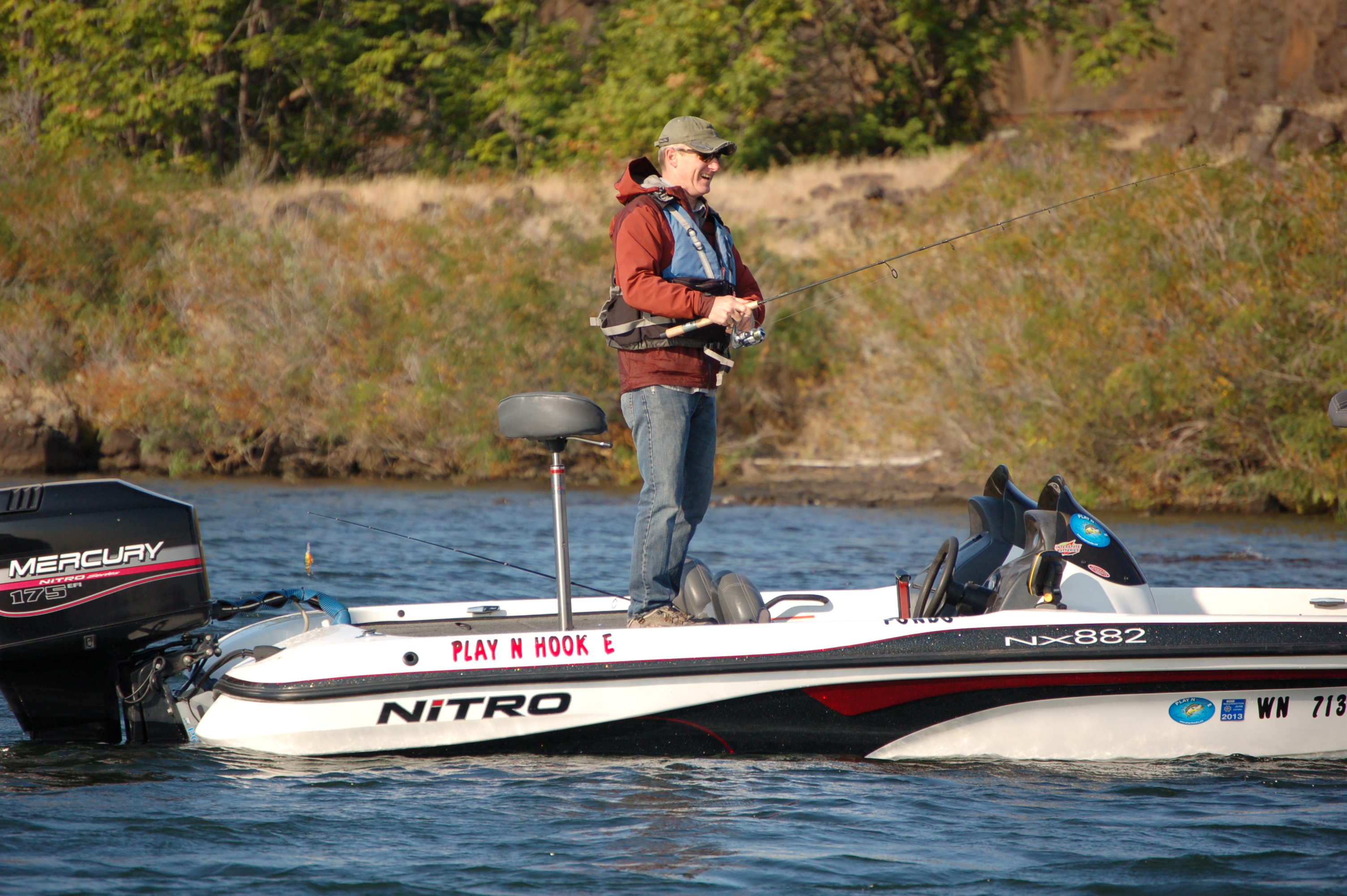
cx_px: 674
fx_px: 11215
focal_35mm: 300
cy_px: 448
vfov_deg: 4.6
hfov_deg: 6.9
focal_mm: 200
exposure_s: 1/1000
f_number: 5.6
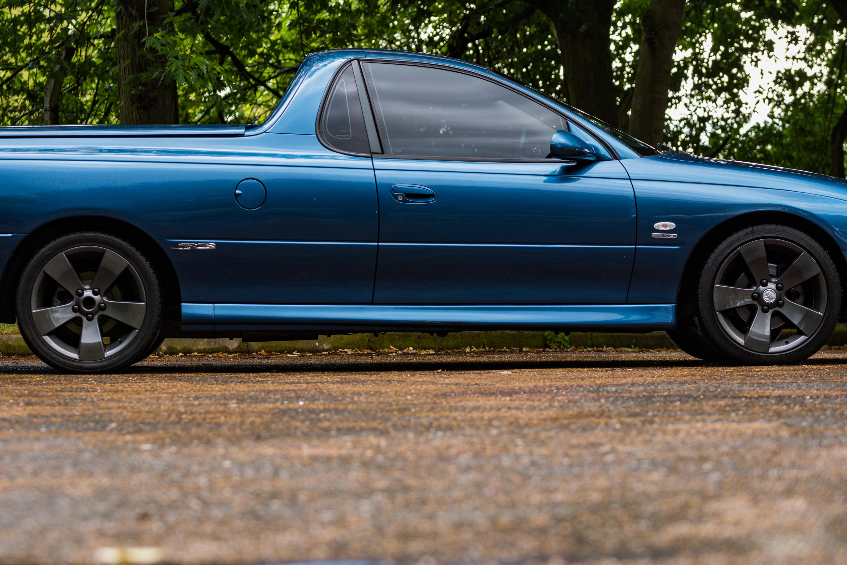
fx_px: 3624
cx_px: 402
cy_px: 262
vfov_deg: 8.9
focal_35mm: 154
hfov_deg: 13.3
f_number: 4.5
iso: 500
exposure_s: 1/100
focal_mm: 105
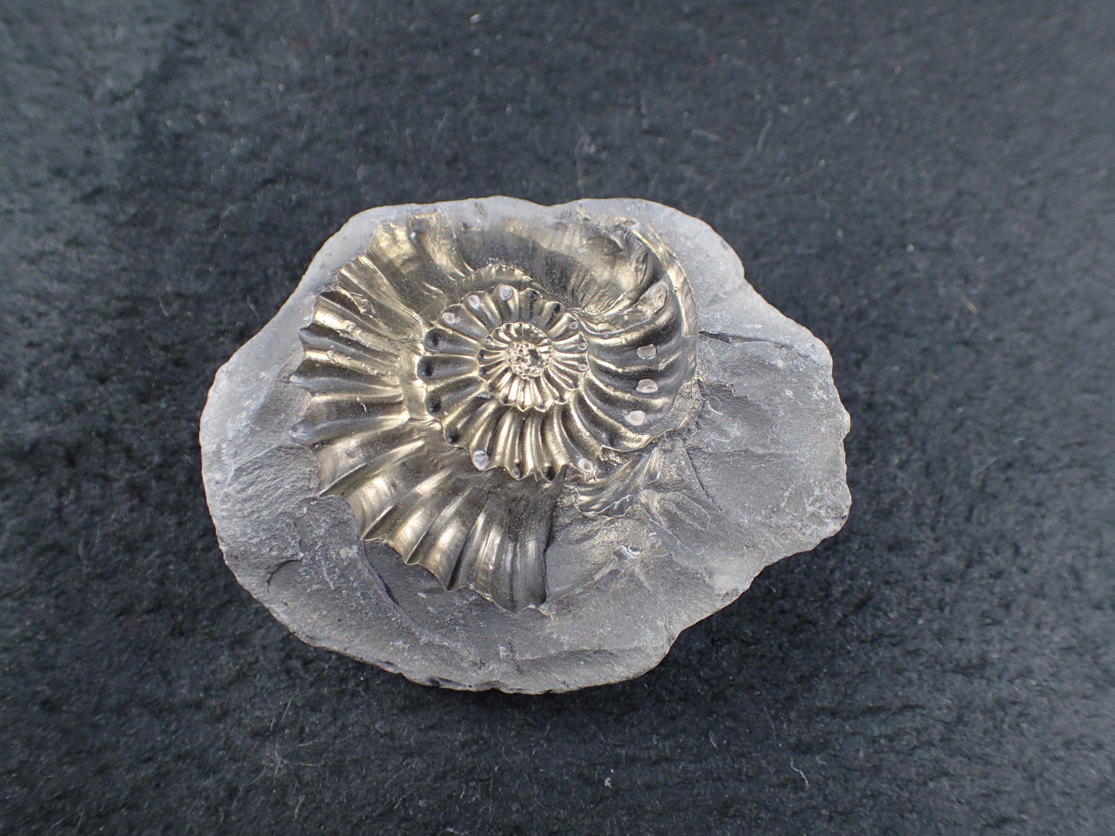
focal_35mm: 38
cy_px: 418
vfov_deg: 37.7
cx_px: 558
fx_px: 1224
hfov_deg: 49.0
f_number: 2.7
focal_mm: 6.86
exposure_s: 1/160
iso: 200
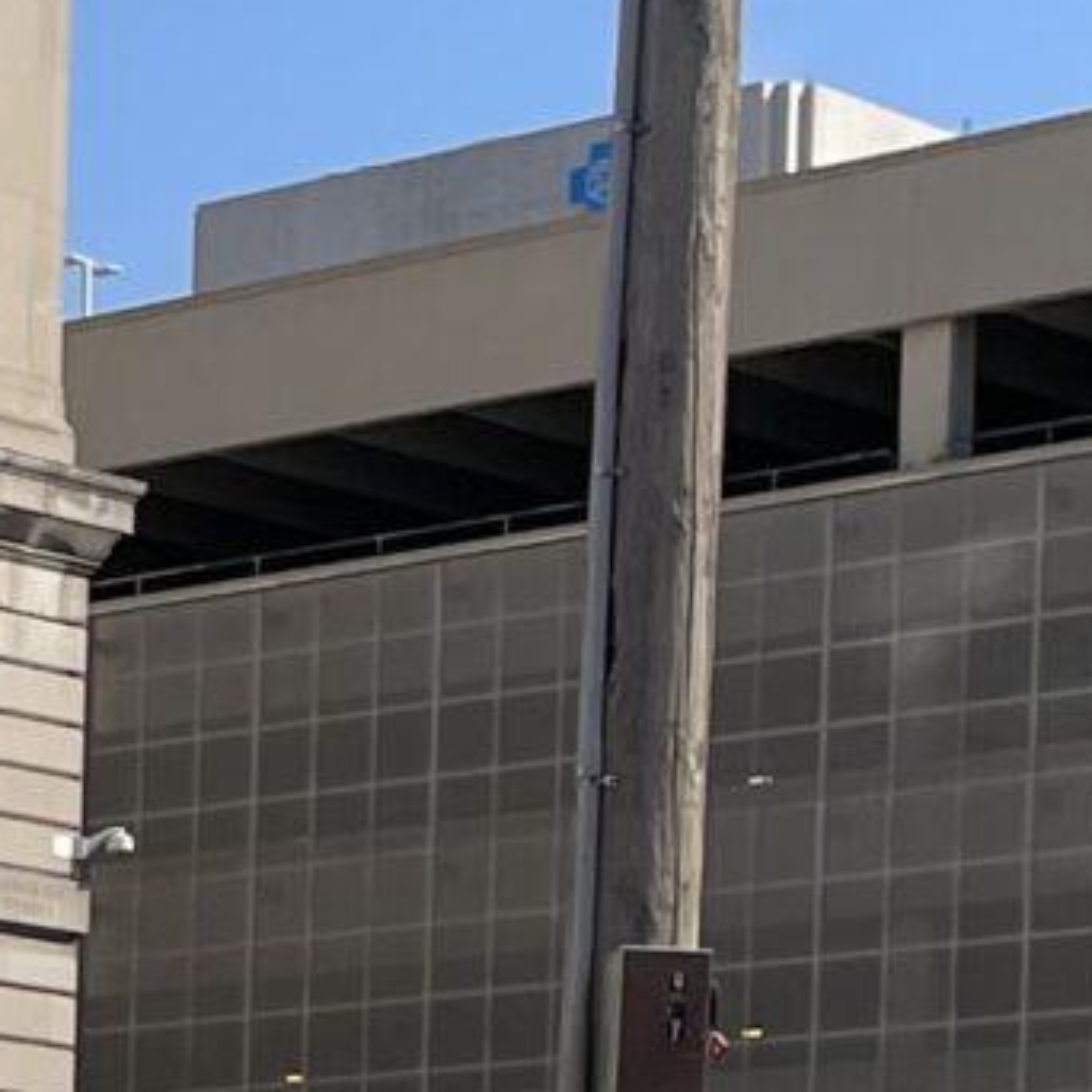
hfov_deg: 9.4
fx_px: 6139
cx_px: -1213
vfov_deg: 9.5
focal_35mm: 172
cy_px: 2123
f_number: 1.6
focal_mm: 4.2
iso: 32
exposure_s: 1/5291
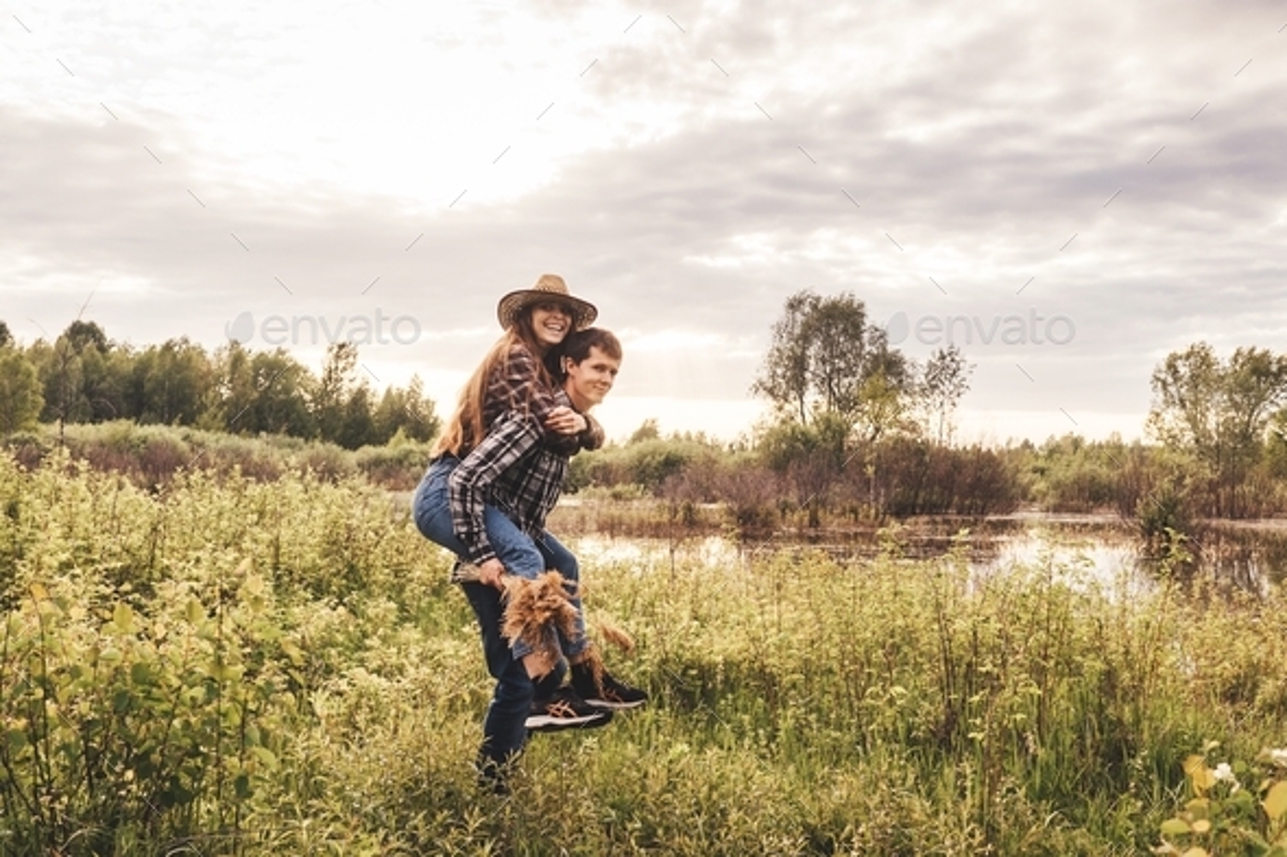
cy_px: 428
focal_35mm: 42
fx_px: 1501
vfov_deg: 31.9
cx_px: 644
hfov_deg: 46.4
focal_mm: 28
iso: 200
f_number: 4
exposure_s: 1/640
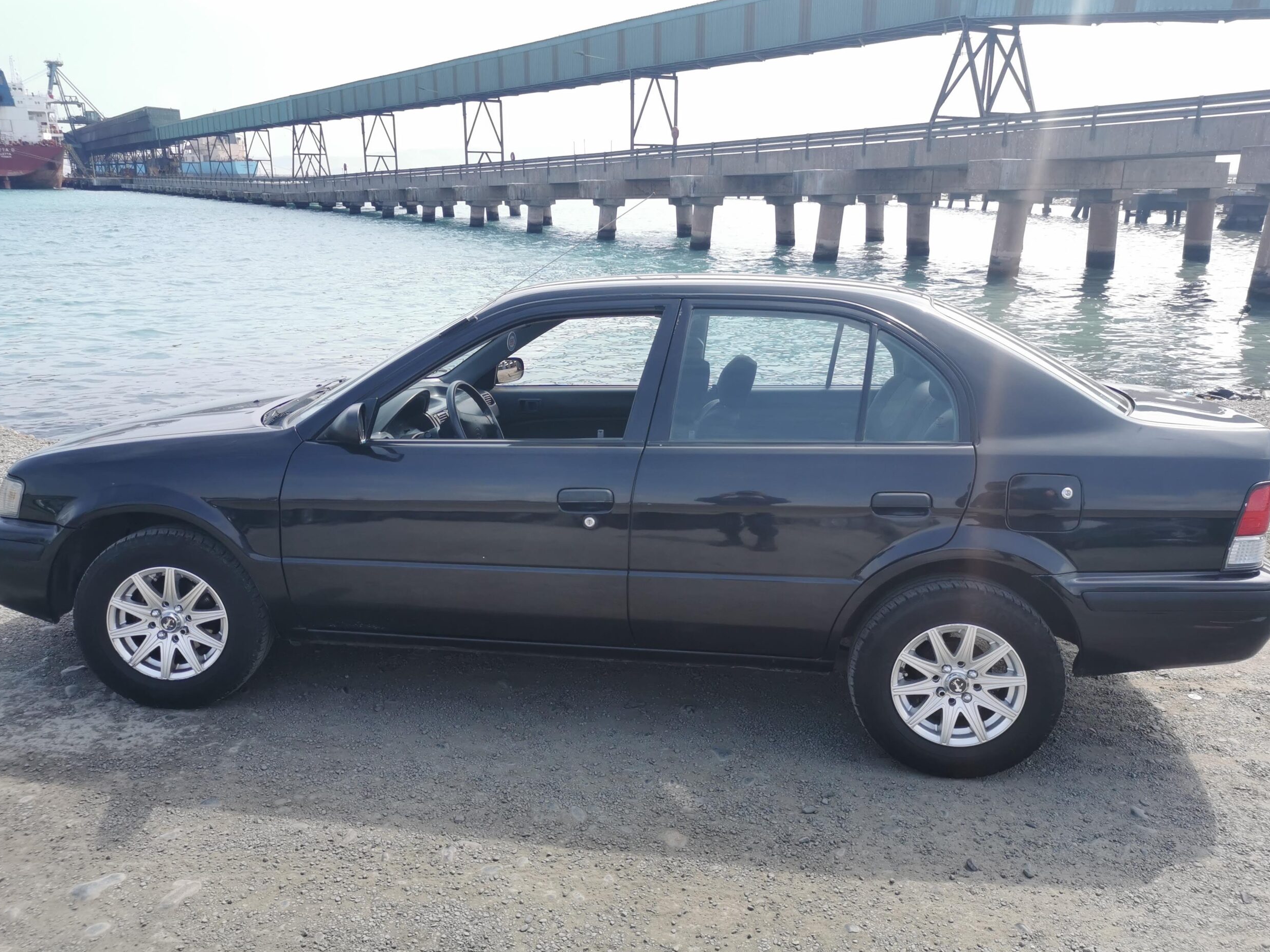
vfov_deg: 49.7
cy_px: 468
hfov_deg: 63.5
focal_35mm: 28
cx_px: 629
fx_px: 1027
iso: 50
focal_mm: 5.58
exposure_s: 1/1458
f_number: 1.8
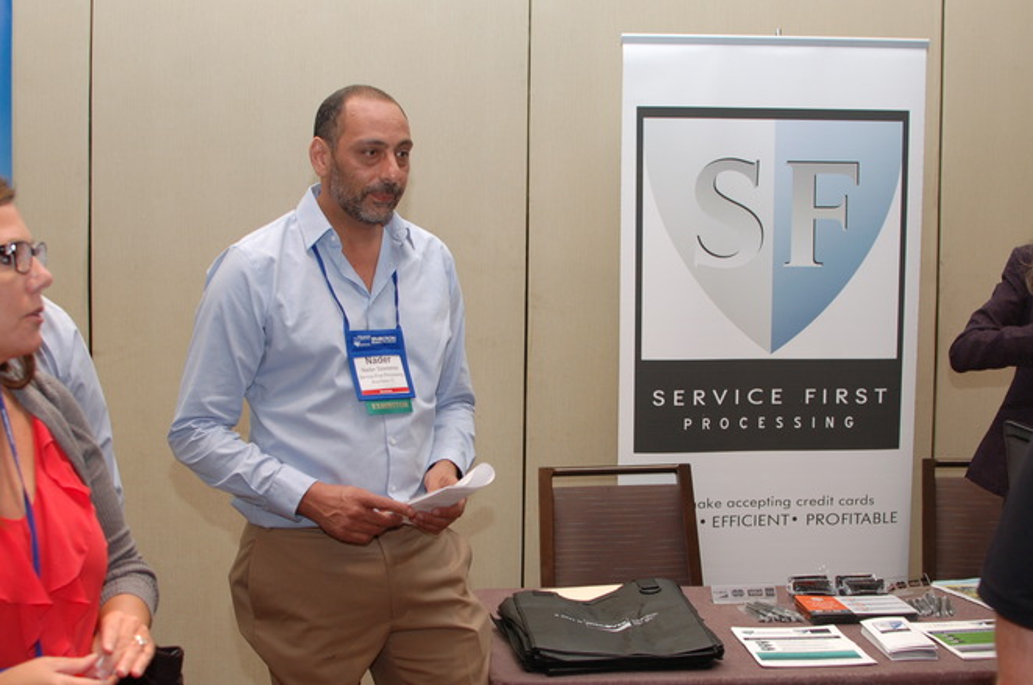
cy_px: 348
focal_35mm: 56
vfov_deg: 24.3
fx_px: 1591
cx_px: 496
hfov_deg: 36.0
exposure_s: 1/60
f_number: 4
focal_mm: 35
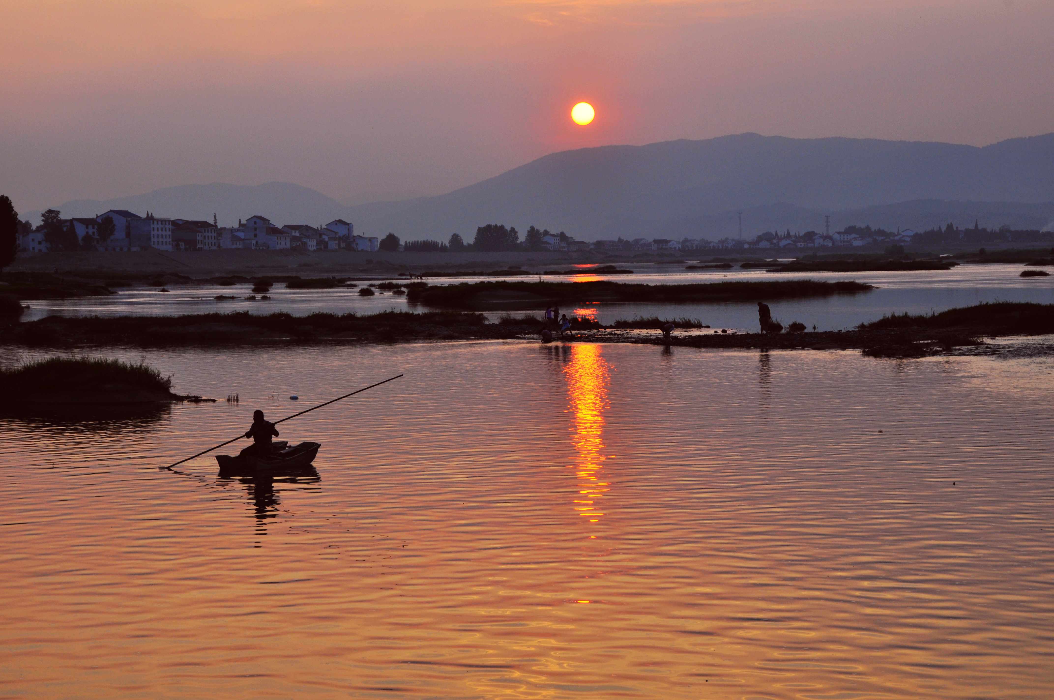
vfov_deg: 17.4
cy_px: 350
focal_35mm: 78
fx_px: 2281
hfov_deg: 26.0
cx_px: 527
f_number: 11
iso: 200
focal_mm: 52
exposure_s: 1/125
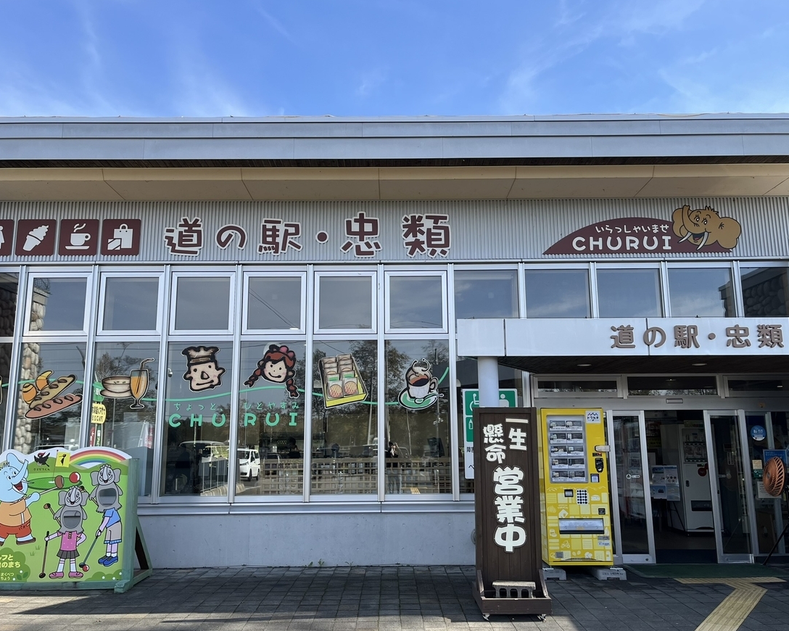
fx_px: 654
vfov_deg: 51.5
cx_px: 392
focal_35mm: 28
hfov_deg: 62.2
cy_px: 317
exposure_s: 1/1672
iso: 50
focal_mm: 5.1
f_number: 1.6
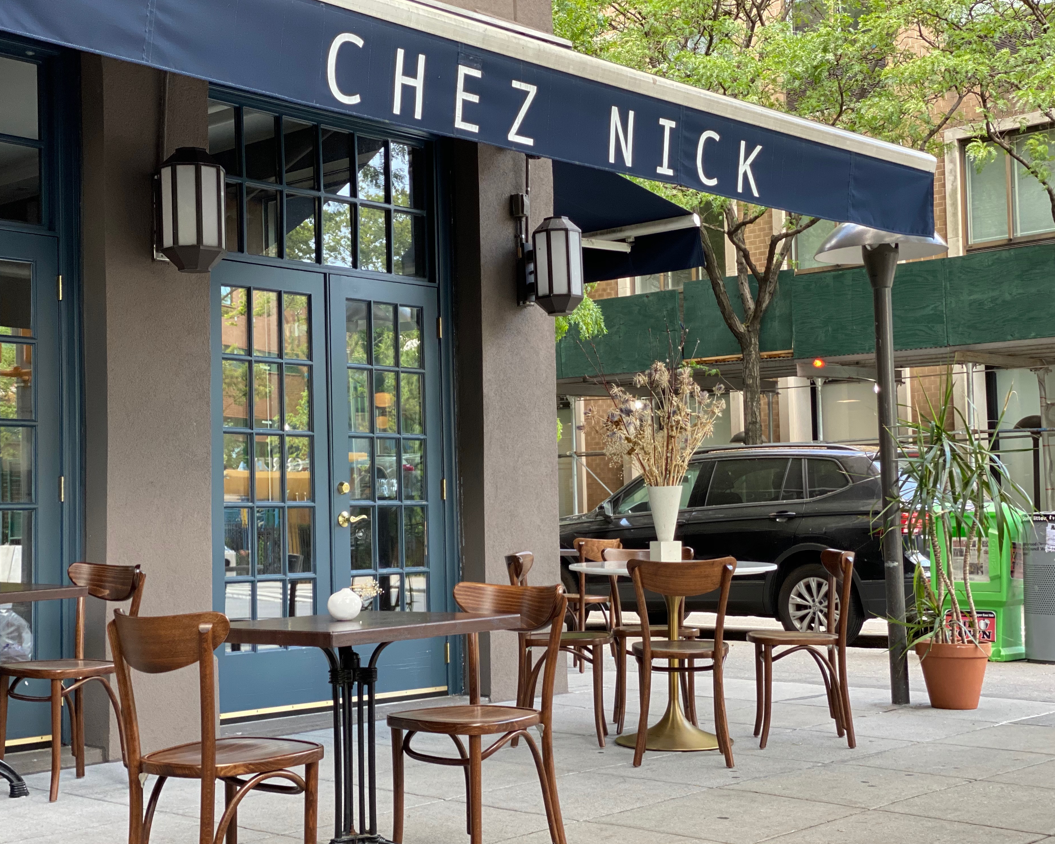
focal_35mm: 55
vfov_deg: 27.6
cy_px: 423
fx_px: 1717
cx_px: 515
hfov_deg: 34.1
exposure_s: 1/122
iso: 125
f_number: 2
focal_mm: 6
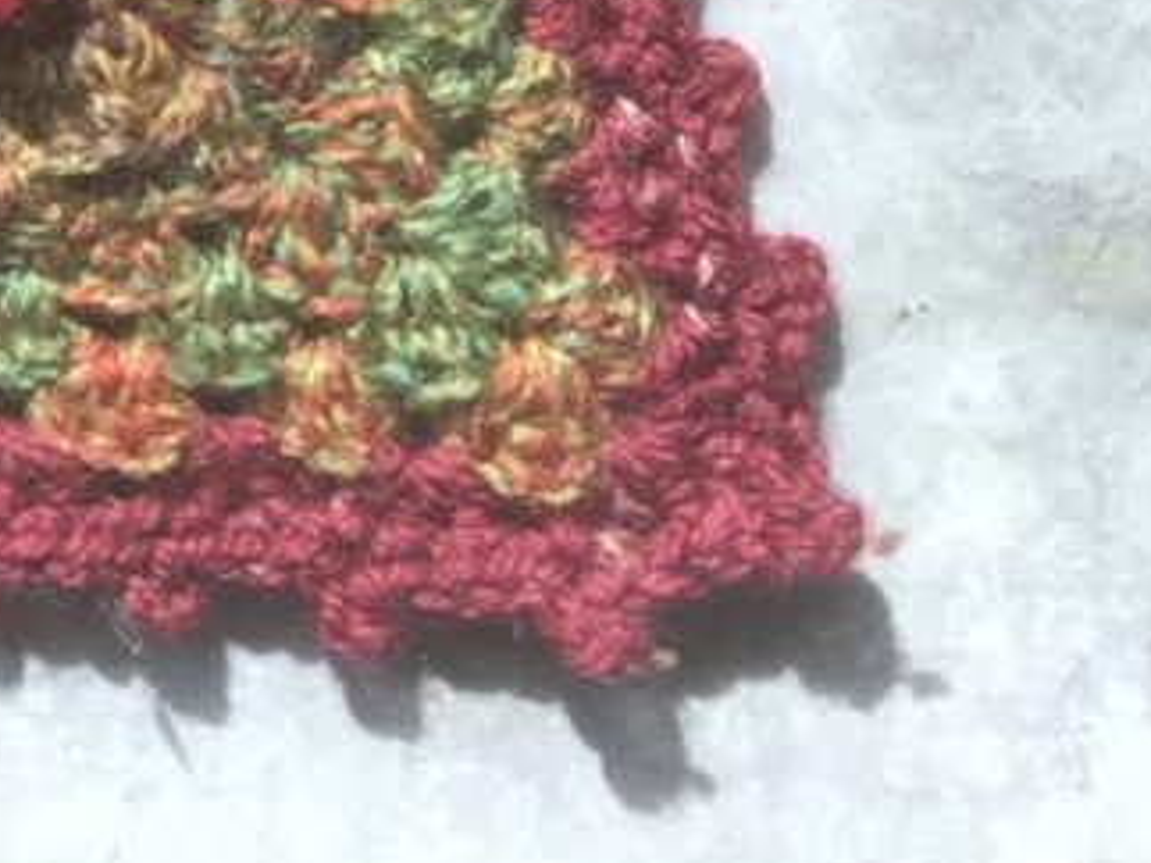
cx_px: -1026
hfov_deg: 12.8
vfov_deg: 9.6
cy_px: -1138
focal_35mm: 138
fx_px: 4587
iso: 32
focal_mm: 4.15
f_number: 2.2
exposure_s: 1/121
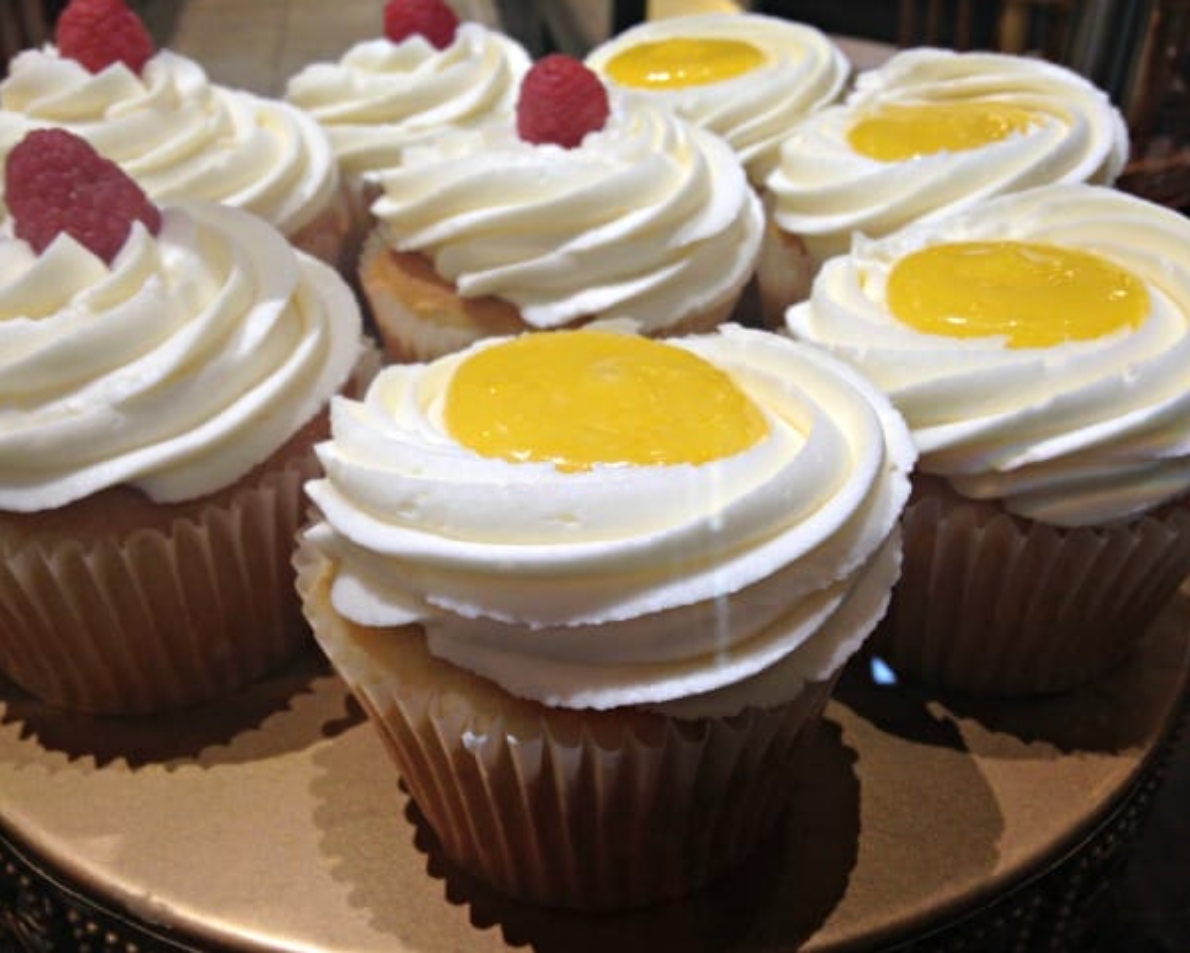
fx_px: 1233
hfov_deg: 51.5
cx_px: 549
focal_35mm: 35
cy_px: 470
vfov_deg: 42.3
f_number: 2.4
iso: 64
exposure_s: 1/20
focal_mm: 4.12
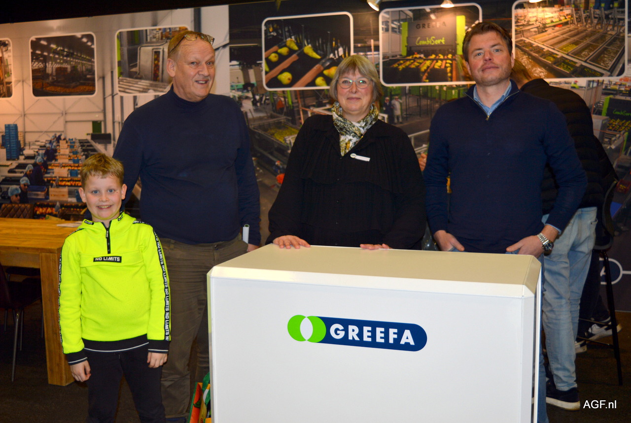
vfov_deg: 35.6
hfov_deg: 51.2
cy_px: 212
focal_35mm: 38
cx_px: 316
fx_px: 659
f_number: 4
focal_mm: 25
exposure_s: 1/60
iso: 100
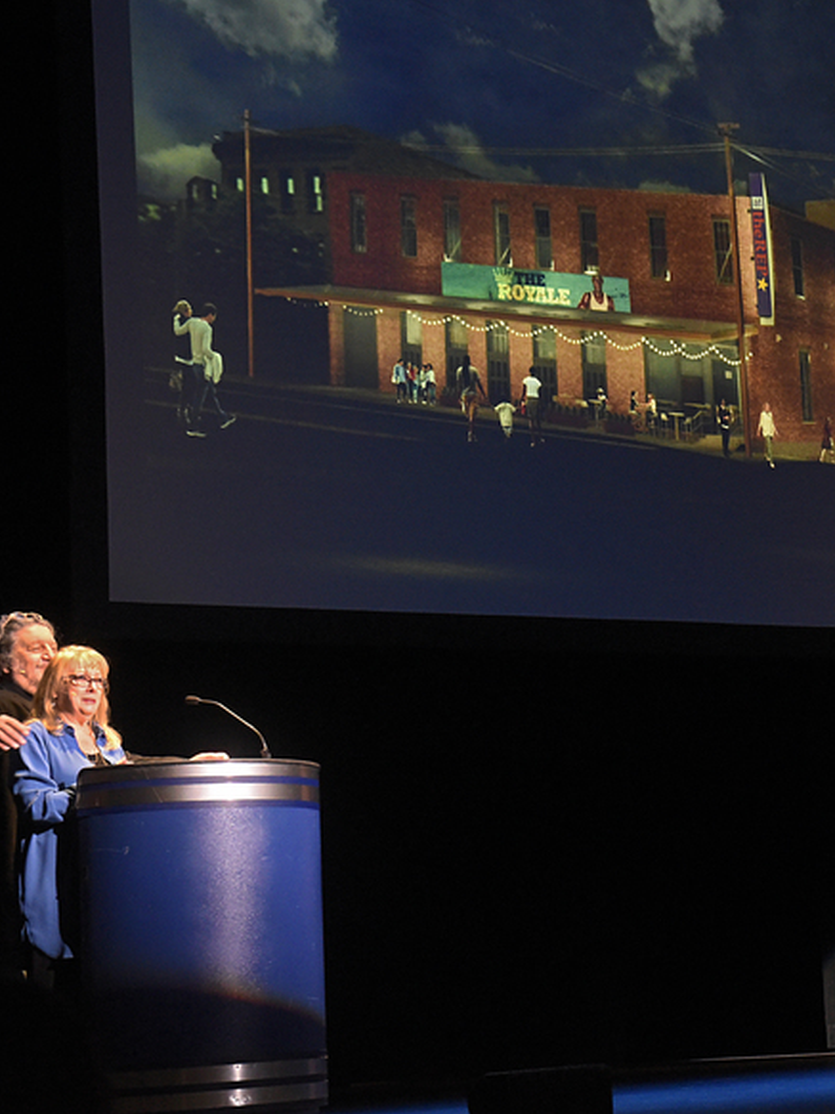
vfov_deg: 20.0
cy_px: 524
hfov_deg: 14.8
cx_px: 883
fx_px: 3153
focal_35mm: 98
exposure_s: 1/100
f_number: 7.1
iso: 6400
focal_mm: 58
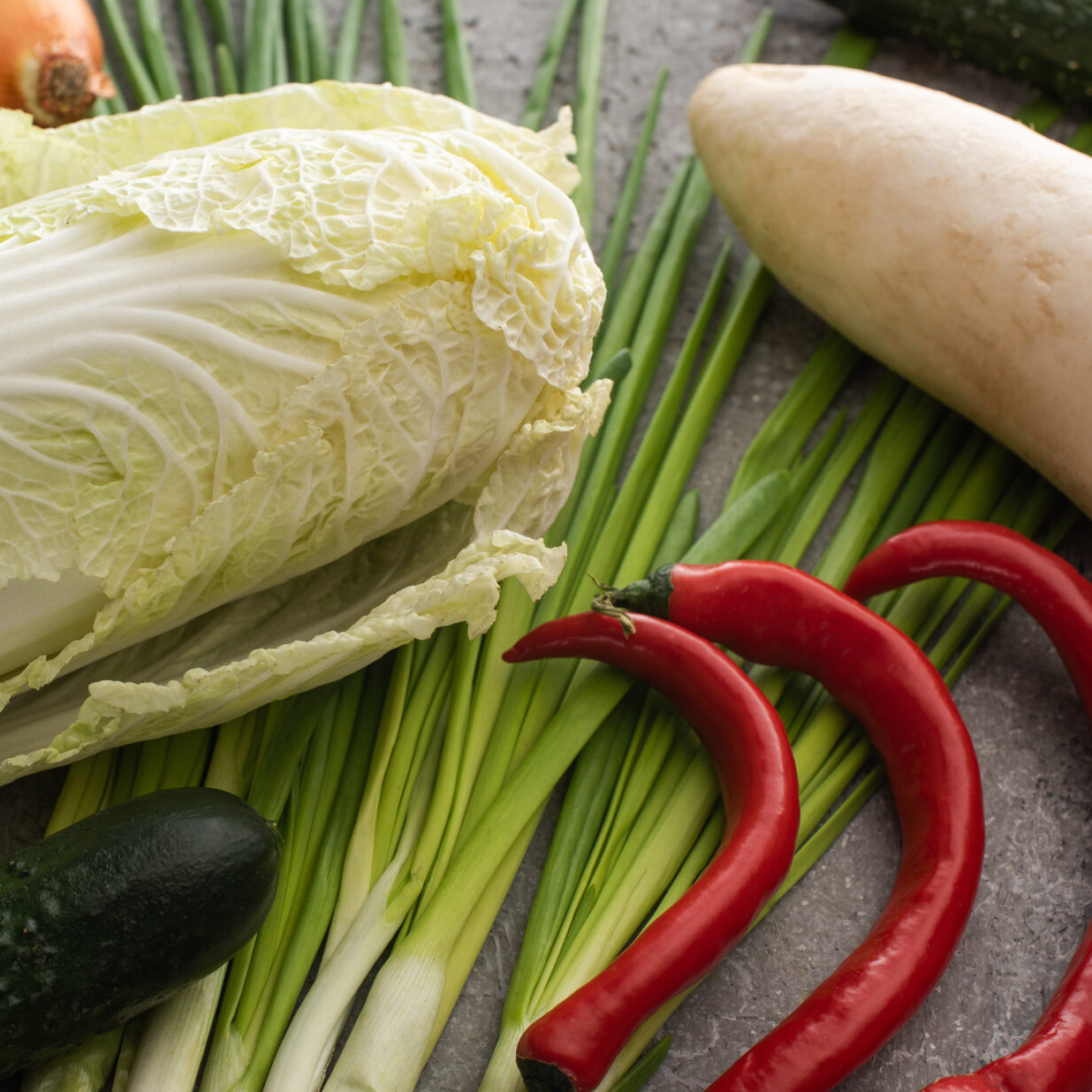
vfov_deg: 26.1
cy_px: 552
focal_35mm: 66
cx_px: 333
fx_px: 2356
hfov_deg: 25.9
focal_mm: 50
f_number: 9
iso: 160
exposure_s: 1/160
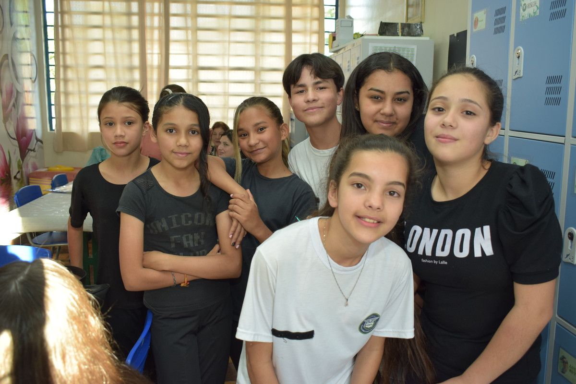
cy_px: 192
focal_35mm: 34
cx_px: 288
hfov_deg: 55.1
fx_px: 552
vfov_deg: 38.4
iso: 500
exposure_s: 1/60
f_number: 5.6
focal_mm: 23
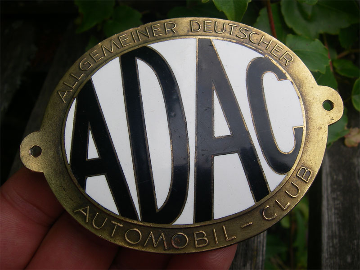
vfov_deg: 37.7
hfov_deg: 49.0
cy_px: 135
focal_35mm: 38
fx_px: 395
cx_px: 180
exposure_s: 1/250
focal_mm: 6.3
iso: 64
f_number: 3.3
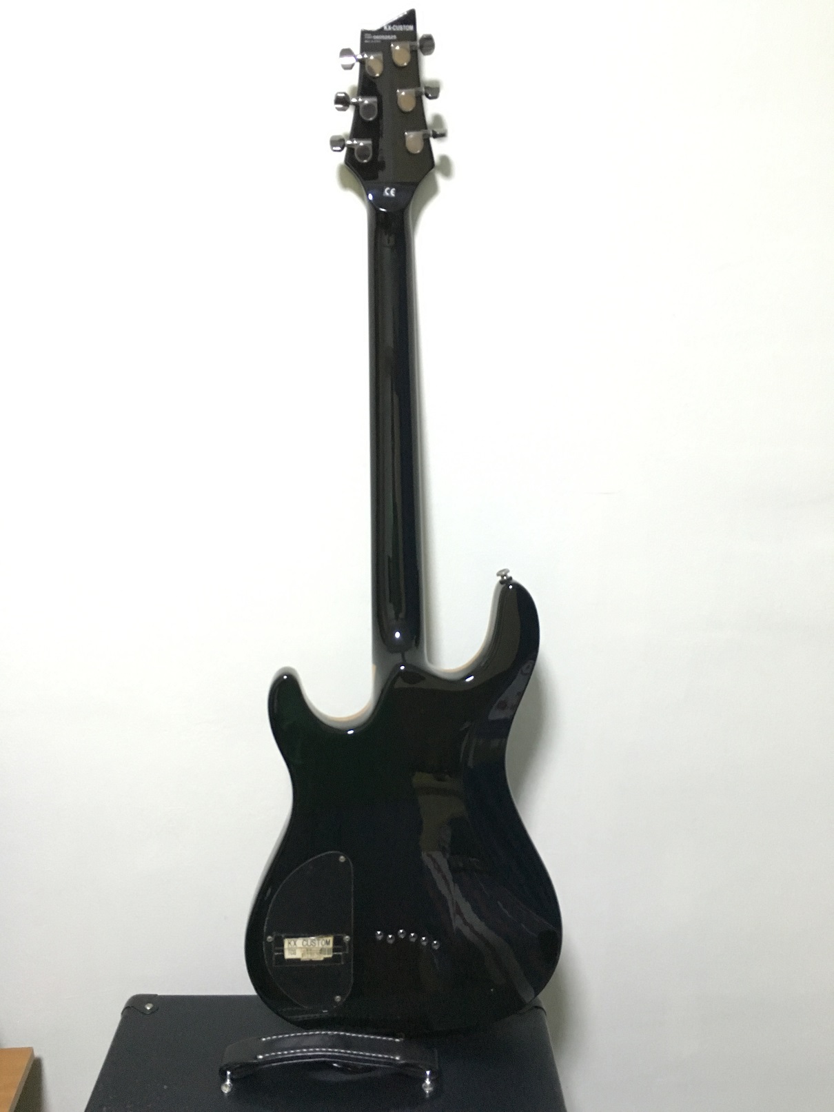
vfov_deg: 61.7
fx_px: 931
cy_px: 556
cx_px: 417
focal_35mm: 29
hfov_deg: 48.2
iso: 400
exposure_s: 1/17
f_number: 2.2
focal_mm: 4.15
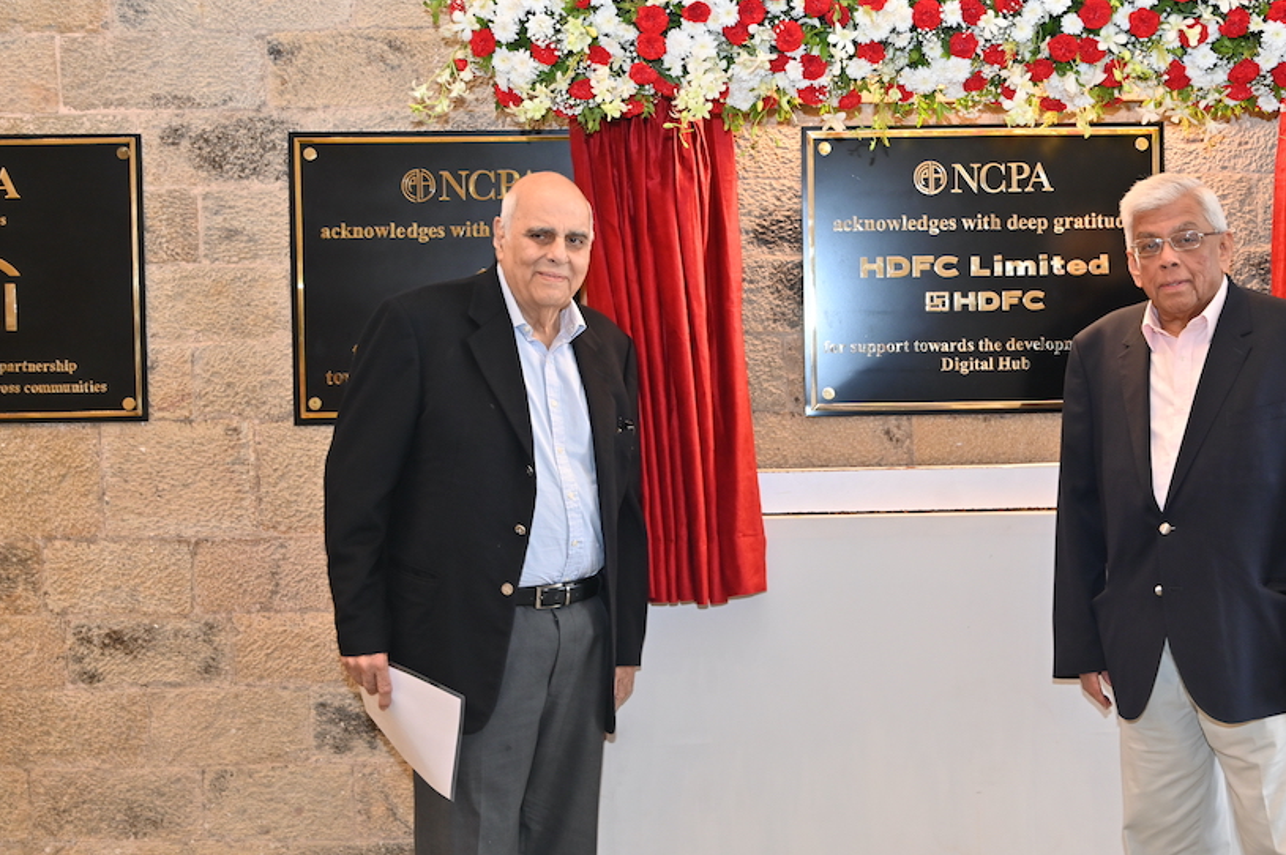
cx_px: 757
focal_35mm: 49
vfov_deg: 27.5
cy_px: 406
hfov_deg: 40.2
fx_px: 1749
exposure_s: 1/60
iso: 800
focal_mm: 39
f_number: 4.5
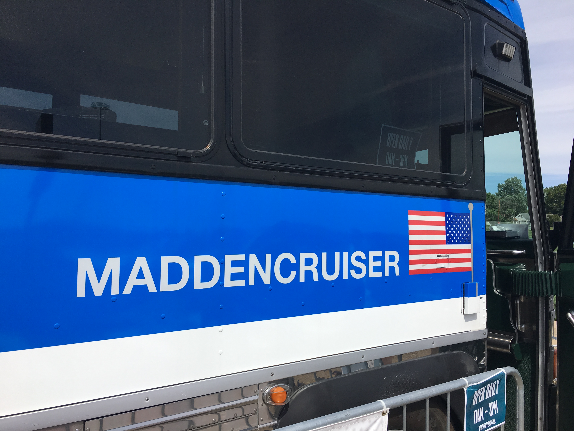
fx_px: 481
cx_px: 287
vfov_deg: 48.2
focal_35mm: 29
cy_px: 216
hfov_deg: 61.7
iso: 25
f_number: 2.2
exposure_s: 1/2262
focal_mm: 4.15
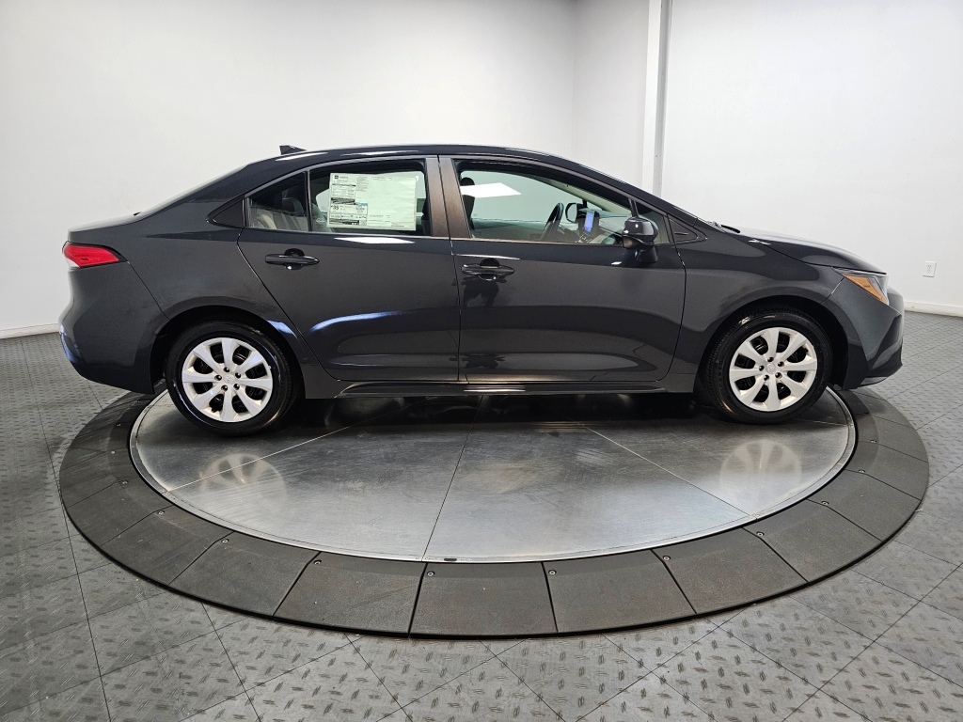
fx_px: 640
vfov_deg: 58.9
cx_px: 482
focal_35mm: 23
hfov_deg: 73.9
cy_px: 361
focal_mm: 6.3
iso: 800
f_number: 1.7
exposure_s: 1/120
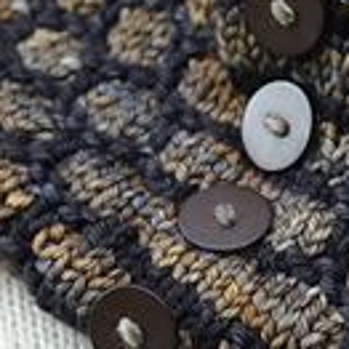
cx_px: 496
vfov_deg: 9.0
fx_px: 2213
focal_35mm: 194
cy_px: 111
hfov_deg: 8.8
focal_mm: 40
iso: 200
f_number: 6.3
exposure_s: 1/160
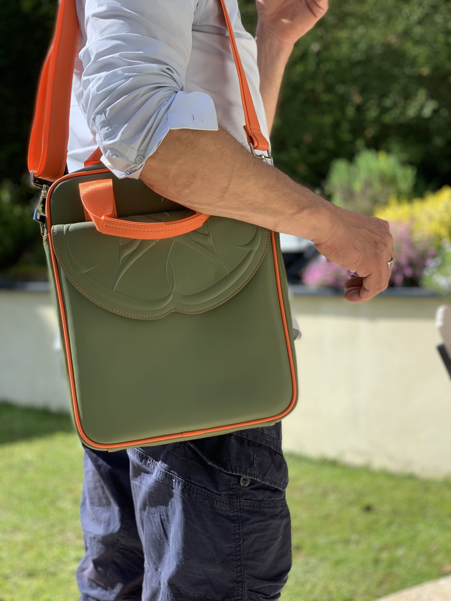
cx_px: 226
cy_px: 300
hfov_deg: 28.0
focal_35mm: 52
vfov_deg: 36.8
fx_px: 903
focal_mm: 6
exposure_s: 1/436
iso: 16
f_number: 2.4
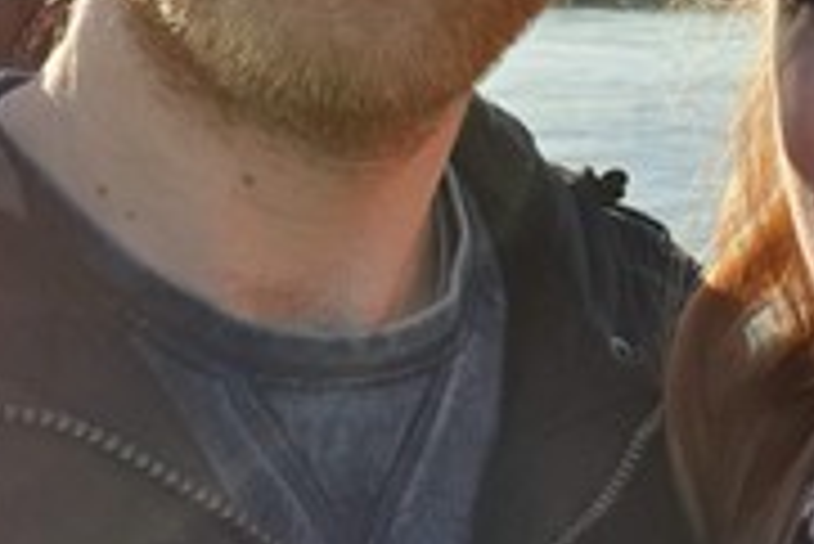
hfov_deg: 21.5
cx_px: 760
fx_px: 2082
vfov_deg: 14.2
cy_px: -202
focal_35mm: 92
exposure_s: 1/896
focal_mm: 3.3
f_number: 1.9
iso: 50
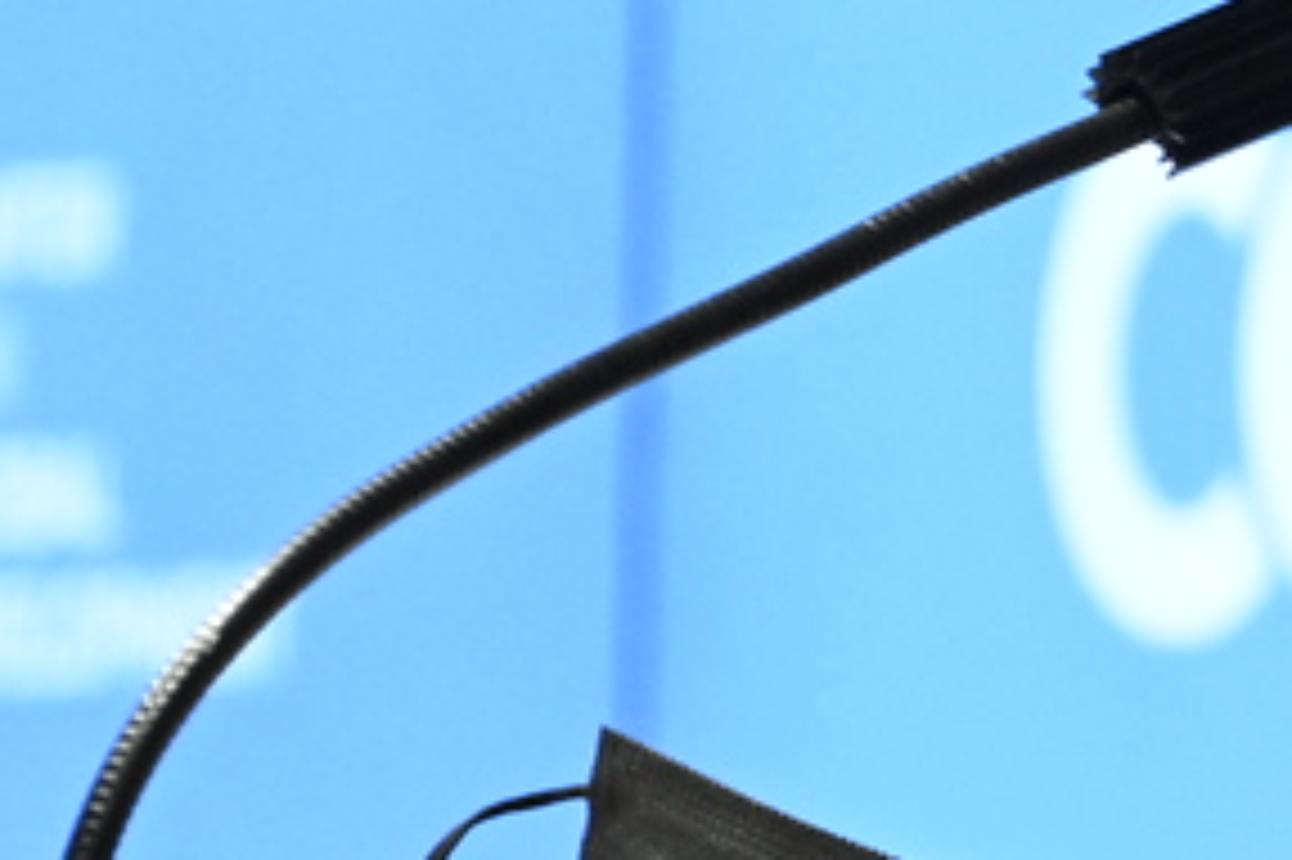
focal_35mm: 804
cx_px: 2471
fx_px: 28837
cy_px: -462
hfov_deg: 2.6
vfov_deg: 1.7
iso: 4000
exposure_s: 1/160
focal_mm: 120
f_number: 4.5
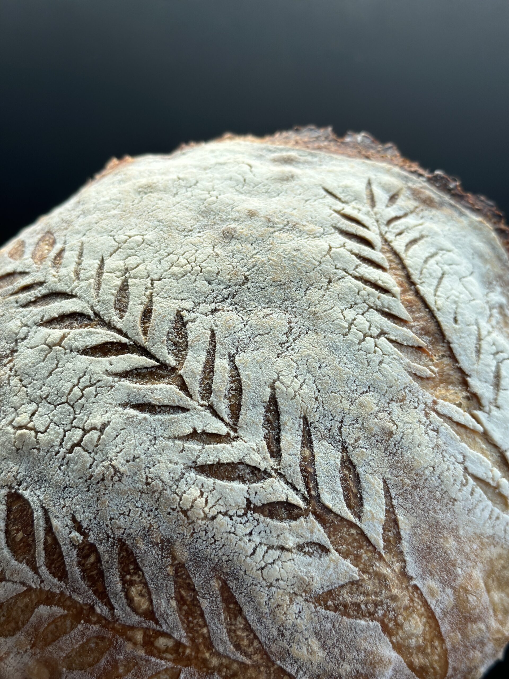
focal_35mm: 48
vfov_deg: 39.7
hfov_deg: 30.3
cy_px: 340
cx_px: 254
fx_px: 941
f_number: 1.78
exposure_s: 1/1009
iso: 80
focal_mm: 6.86
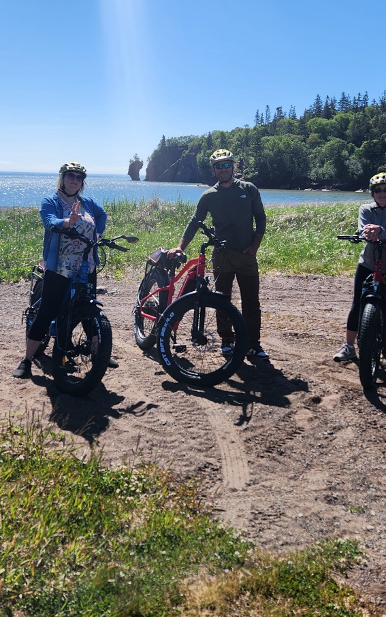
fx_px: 724
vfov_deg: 46.2
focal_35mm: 43
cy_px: 279
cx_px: 199
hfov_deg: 29.9
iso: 20
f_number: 1.8
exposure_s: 1/2500
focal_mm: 5.4
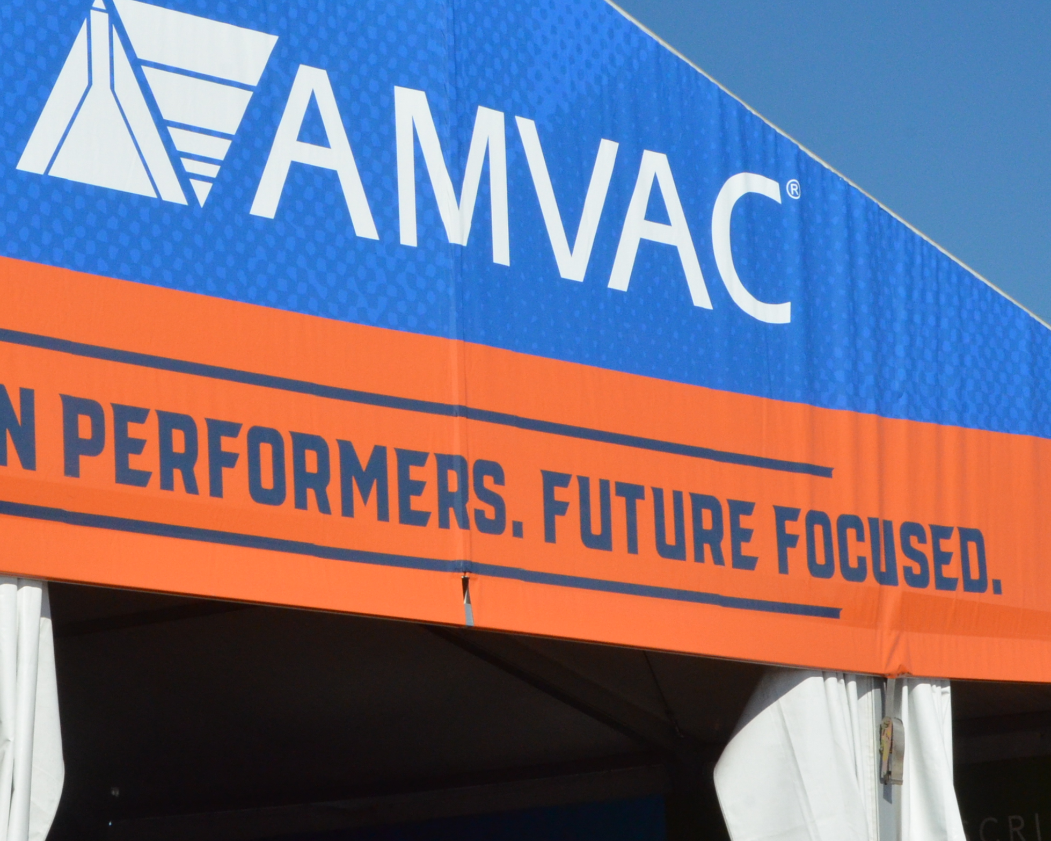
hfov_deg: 15.7
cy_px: 283
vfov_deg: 12.6
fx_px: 3794
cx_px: 267
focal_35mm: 122
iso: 1600
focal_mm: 46
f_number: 18
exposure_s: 1/1250
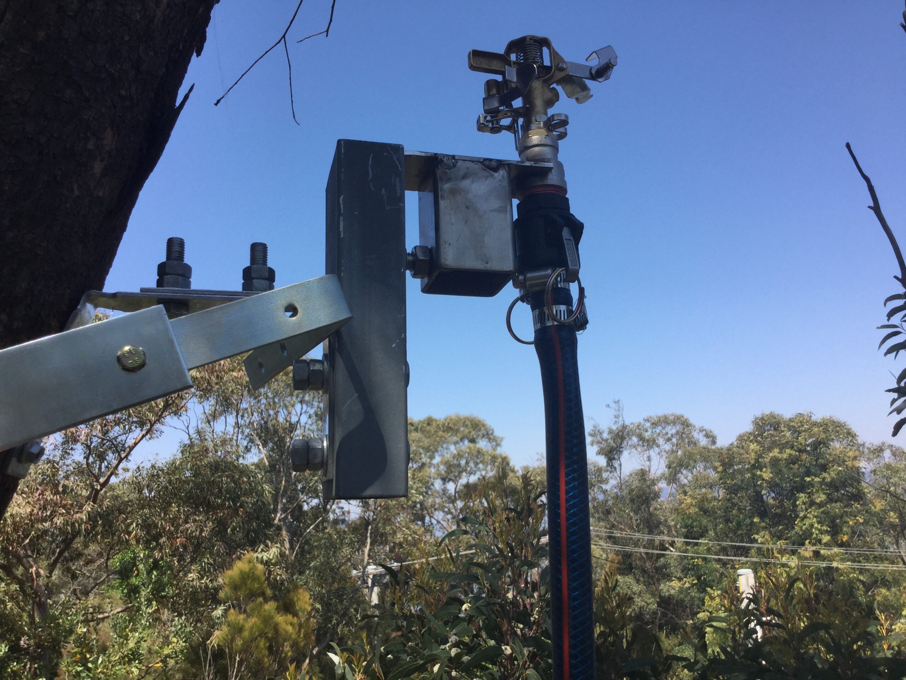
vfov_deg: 45.4
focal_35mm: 31
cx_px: 453
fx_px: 811
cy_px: 340
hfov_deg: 58.4
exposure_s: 1/895
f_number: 2.4
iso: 25
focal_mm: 3.3
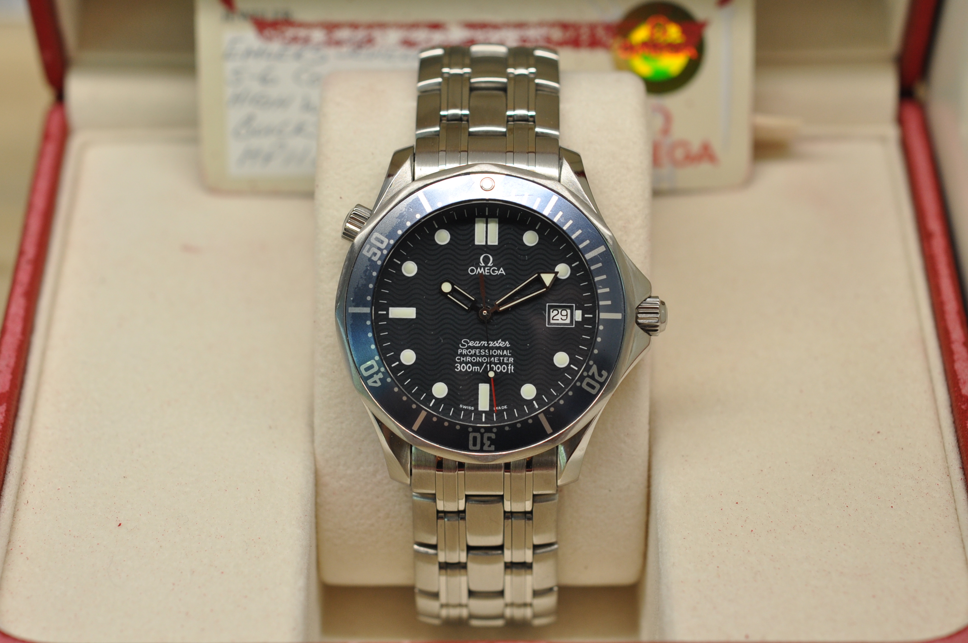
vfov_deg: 15.2
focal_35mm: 90
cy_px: 322
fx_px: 2417
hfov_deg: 22.6
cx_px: 484
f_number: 5.6
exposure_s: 1/125
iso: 450
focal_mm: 60
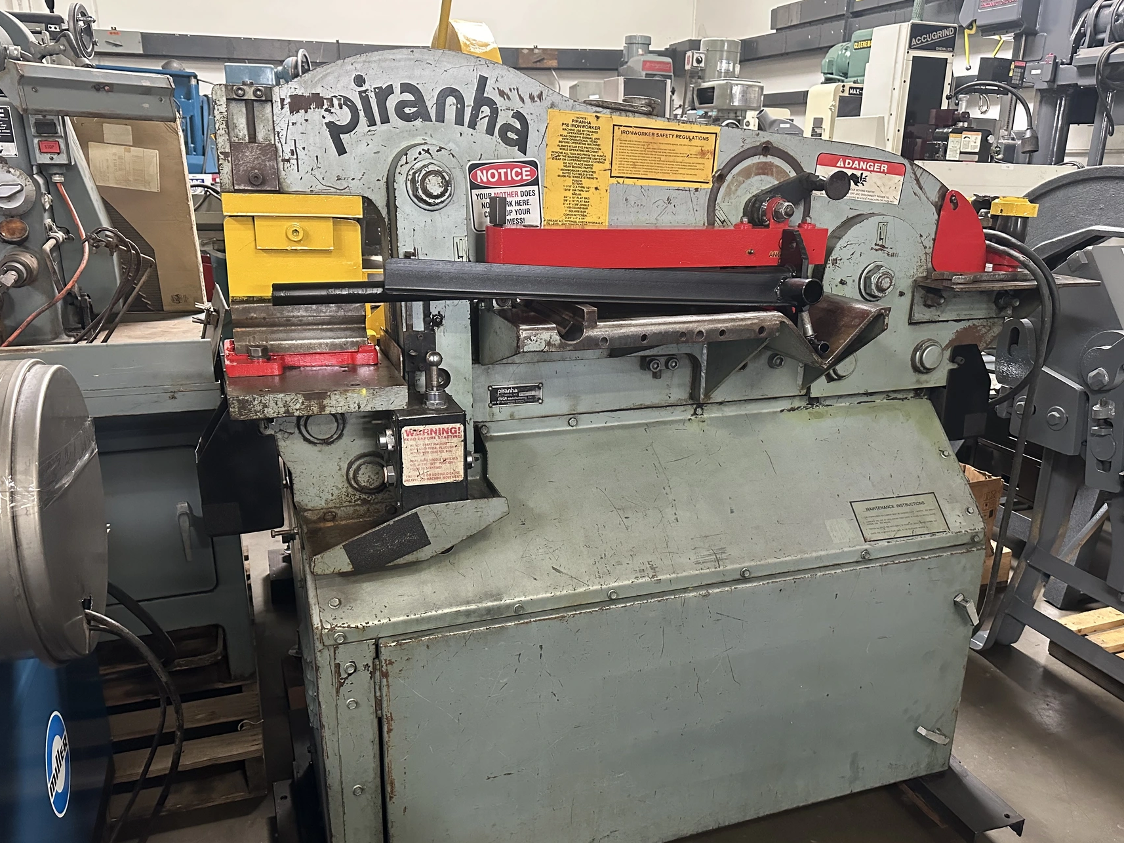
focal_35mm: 28
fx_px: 909
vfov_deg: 49.7
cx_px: 599
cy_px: 465
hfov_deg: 63.4
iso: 640
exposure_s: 1/60
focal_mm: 6.86
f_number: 1.78
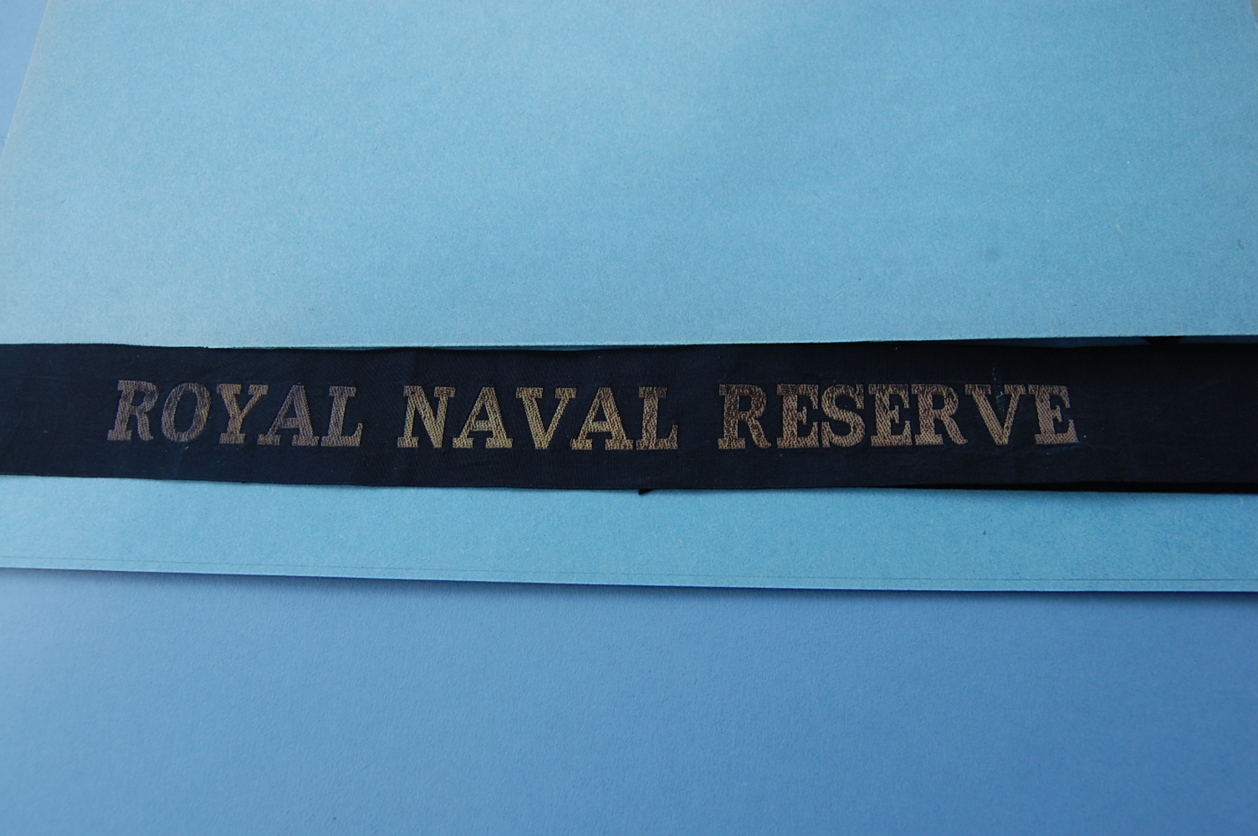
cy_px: 418
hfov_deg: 64.6
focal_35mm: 28
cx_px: 629
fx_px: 995
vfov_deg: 45.6
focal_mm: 19
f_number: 8
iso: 280
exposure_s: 1/60
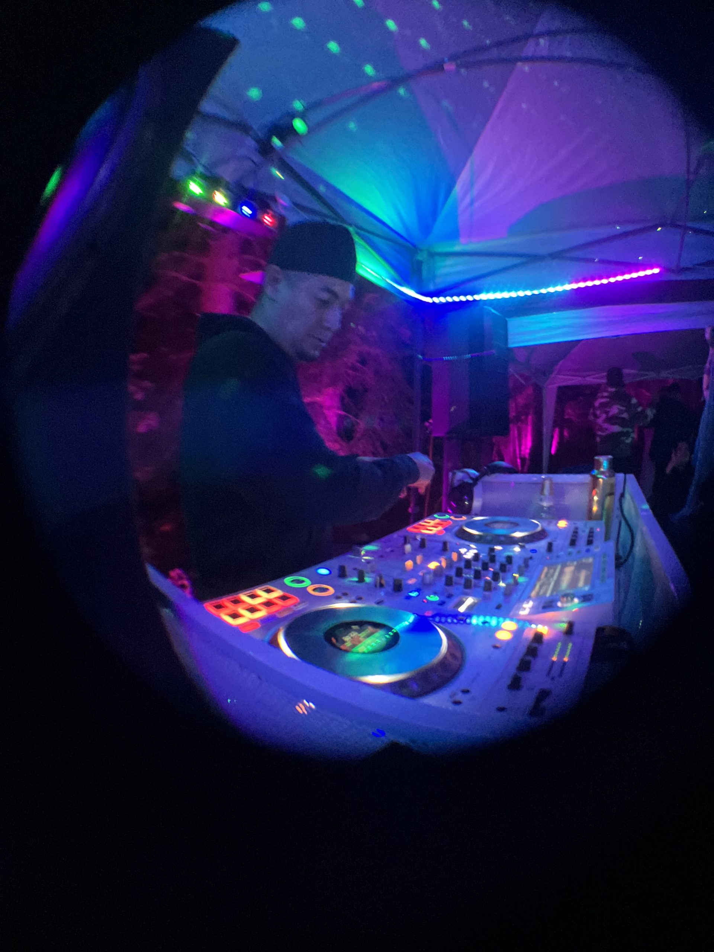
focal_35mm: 28
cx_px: 357
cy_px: 476
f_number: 1.8
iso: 640
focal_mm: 3.99
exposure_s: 1/24
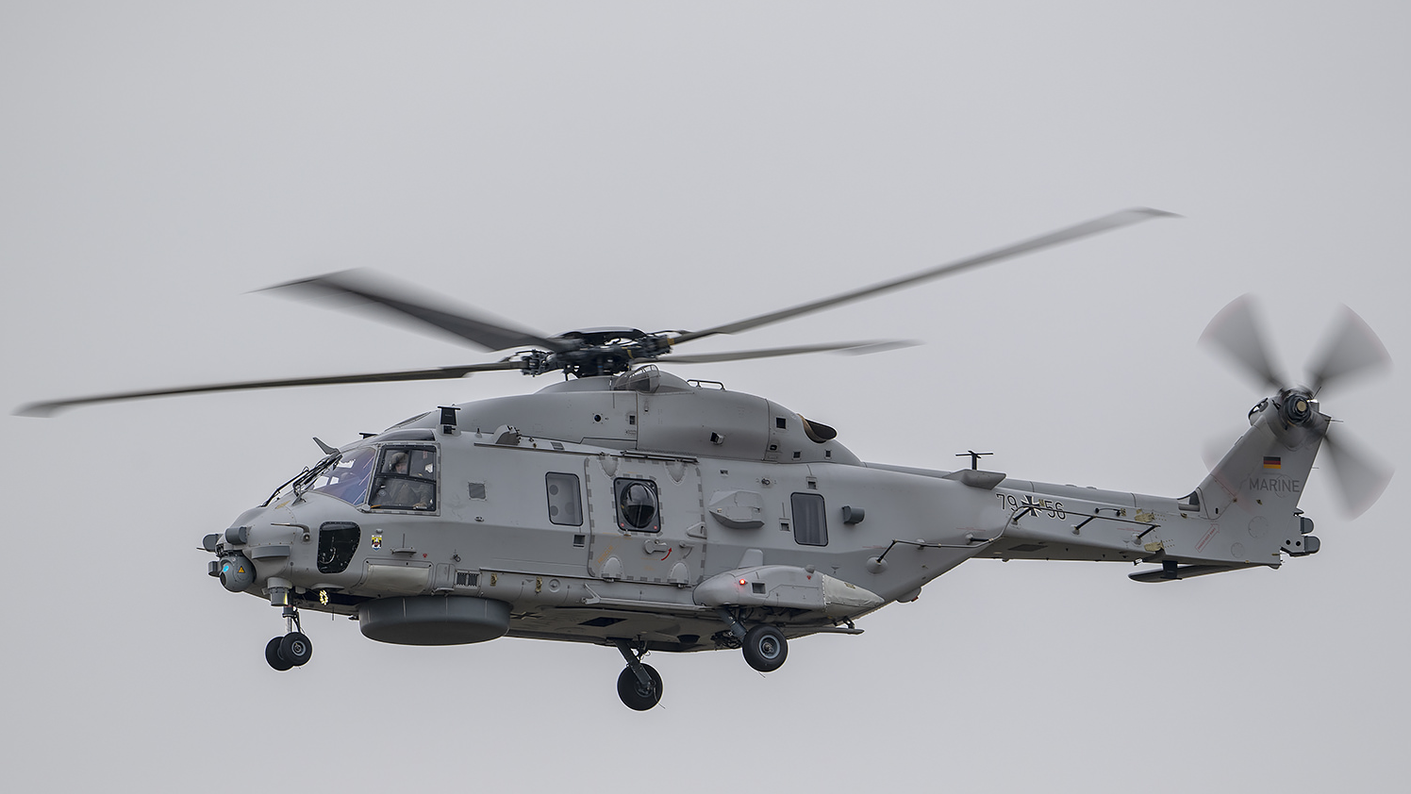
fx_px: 23574
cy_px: 458
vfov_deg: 1.9
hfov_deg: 3.4
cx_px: 706
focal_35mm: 630
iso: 64
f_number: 7.1
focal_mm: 500
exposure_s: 1/200
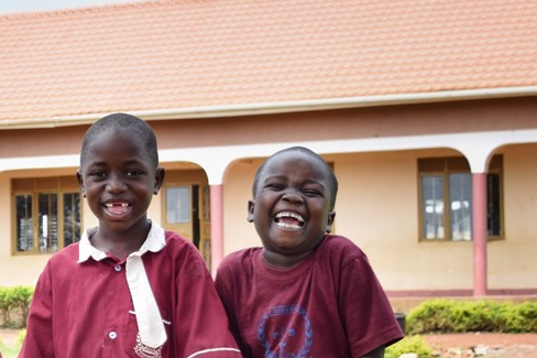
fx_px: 2216
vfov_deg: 9.2
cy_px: 263
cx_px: -185
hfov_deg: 13.3
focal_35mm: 149
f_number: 5
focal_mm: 31
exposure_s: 1/250
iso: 100
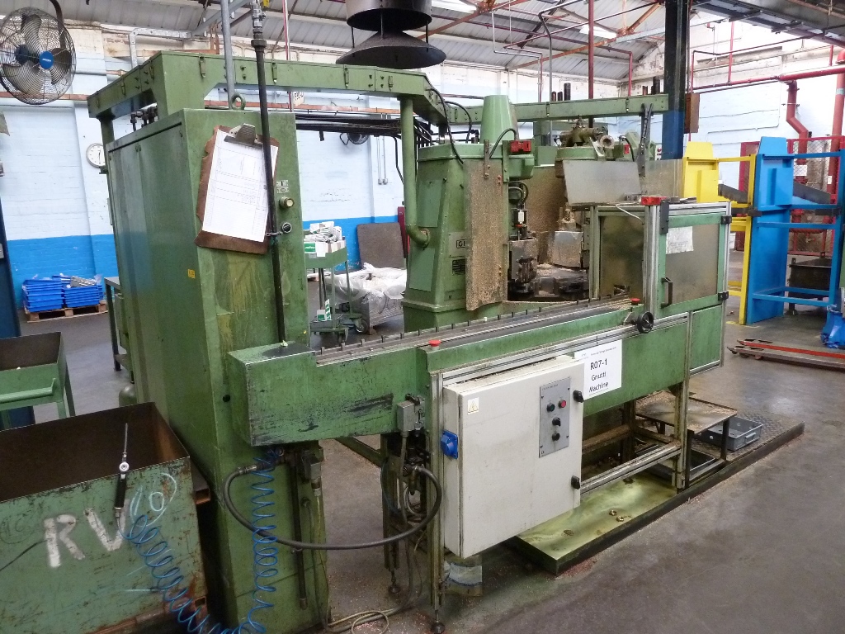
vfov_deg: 54.9
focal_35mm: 25
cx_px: 422
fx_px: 610
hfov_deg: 69.4
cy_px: 317
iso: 400
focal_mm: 4.1
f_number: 3.3
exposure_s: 1/25
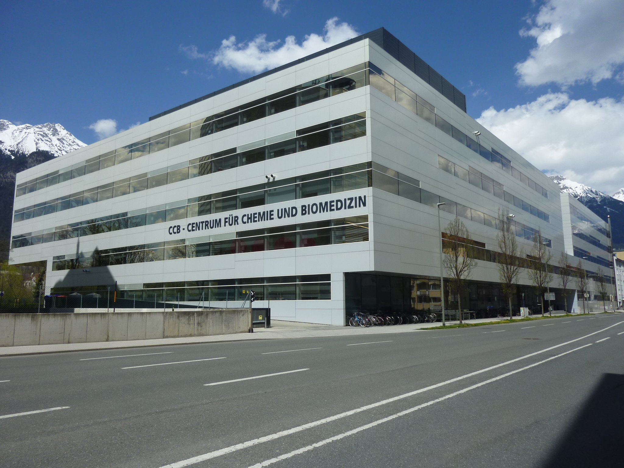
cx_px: 312
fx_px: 451
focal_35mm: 25
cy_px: 234
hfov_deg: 69.4
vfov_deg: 54.9
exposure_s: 1/160
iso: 80
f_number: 10
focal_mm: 4.5
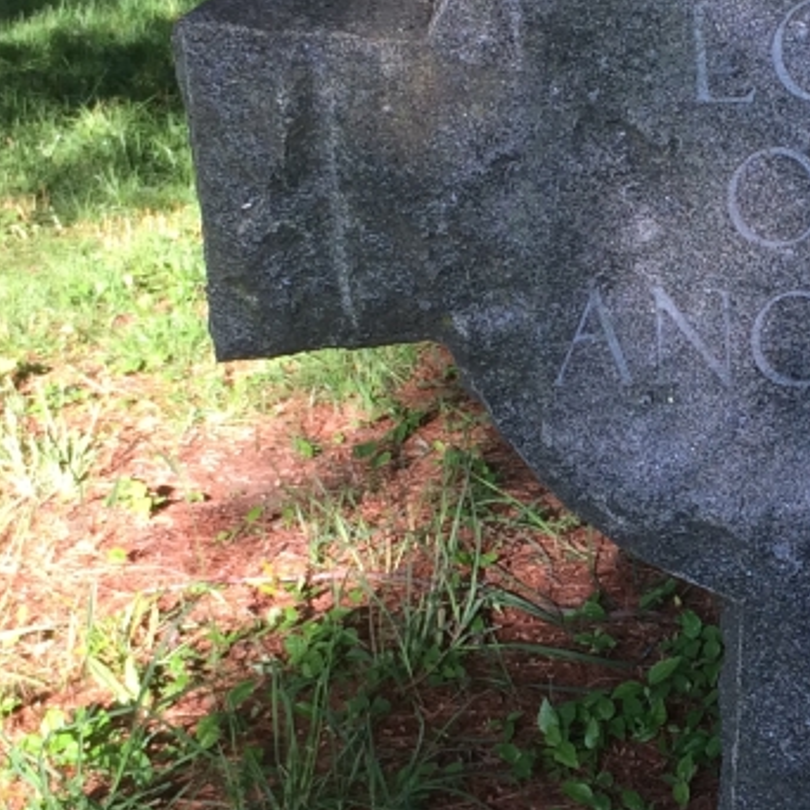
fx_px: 2647
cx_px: 752
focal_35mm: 100
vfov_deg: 17.4
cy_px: 459
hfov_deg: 17.1
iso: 32
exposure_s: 1/151
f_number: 2.2
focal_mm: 4.15
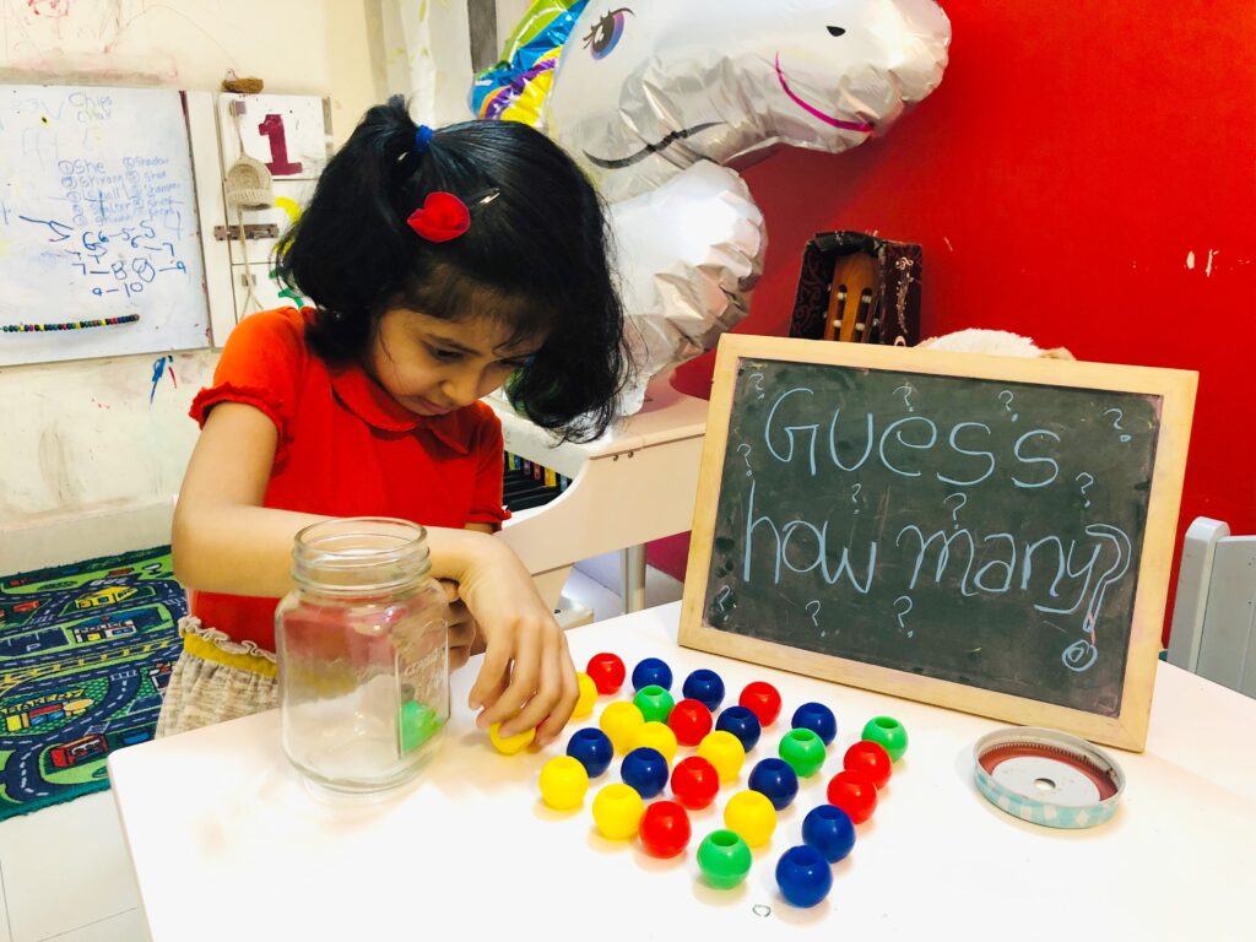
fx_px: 1016
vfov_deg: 49.7
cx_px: 628
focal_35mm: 28
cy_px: 471
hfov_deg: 63.4
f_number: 1.8
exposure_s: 1/17
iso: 80
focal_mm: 3.99
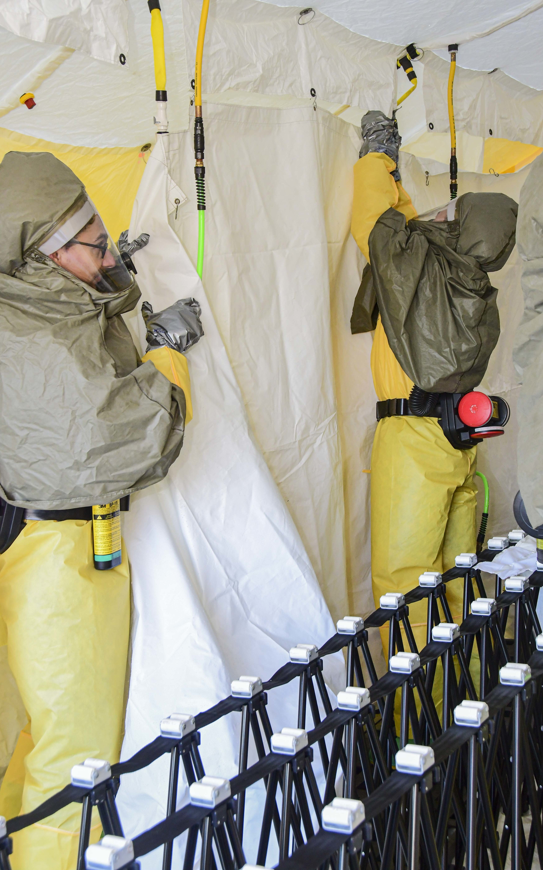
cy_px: 435
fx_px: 1231
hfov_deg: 24.9
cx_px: 281
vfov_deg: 38.9
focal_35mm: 52
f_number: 8
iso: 1250
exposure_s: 1/160
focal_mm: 34
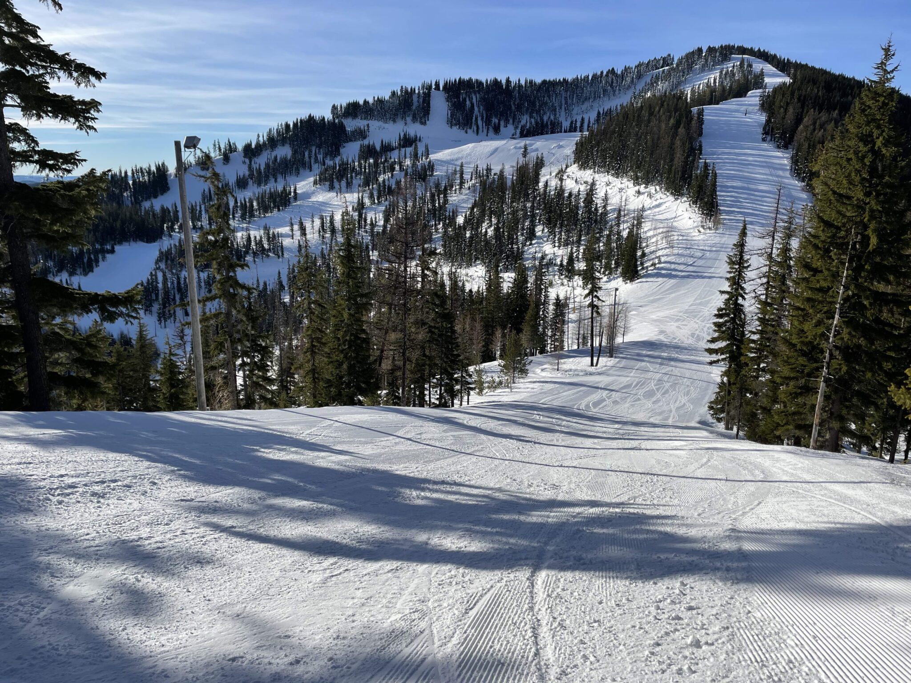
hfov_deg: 67.3
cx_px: 456
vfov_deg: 53.1
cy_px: 342
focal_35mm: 26
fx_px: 684
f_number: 1.6
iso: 32
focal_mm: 4.2
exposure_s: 1/5814
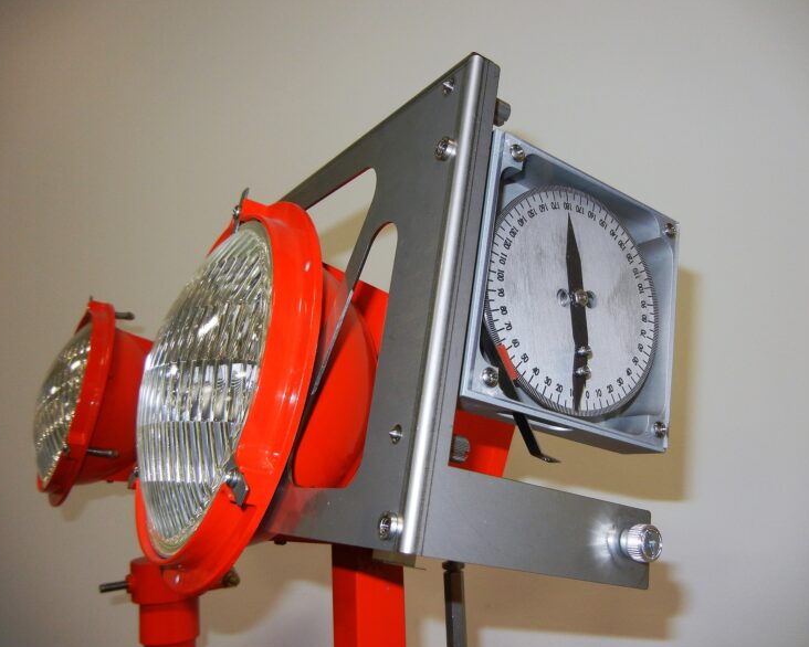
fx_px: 766
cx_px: 407
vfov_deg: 45.8
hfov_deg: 55.6
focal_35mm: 32
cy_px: 329
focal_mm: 5.4
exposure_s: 1/30
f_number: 3.5
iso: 160
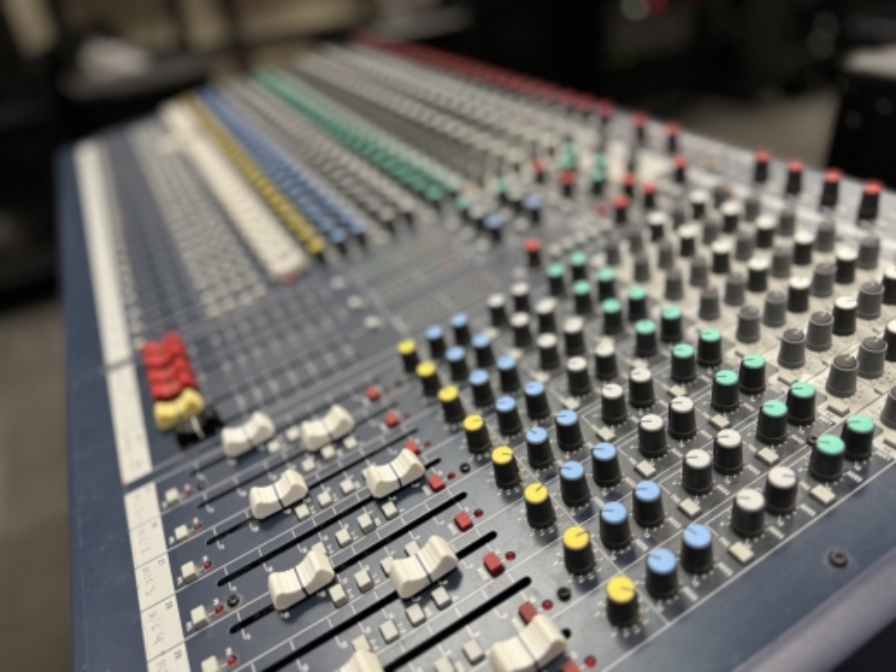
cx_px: 448
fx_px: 621
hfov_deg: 71.6
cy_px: 336
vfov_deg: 56.8
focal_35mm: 24
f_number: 1.78
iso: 125
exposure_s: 1/60
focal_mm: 6.86
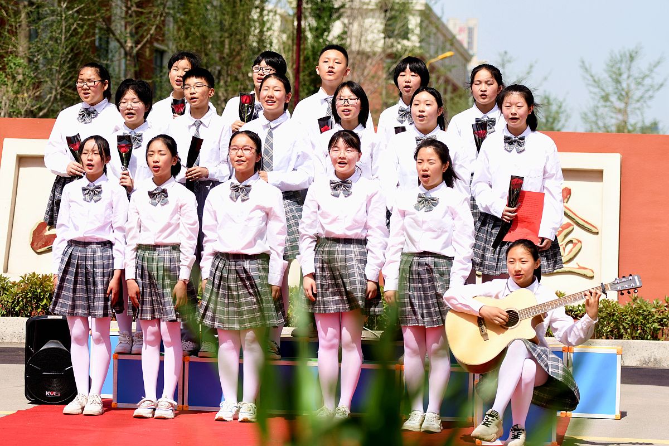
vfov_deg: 13.0
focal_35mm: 105
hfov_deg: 19.5
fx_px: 1951
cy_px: 223
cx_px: 334
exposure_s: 1/1250
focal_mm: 70
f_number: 3.5
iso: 100
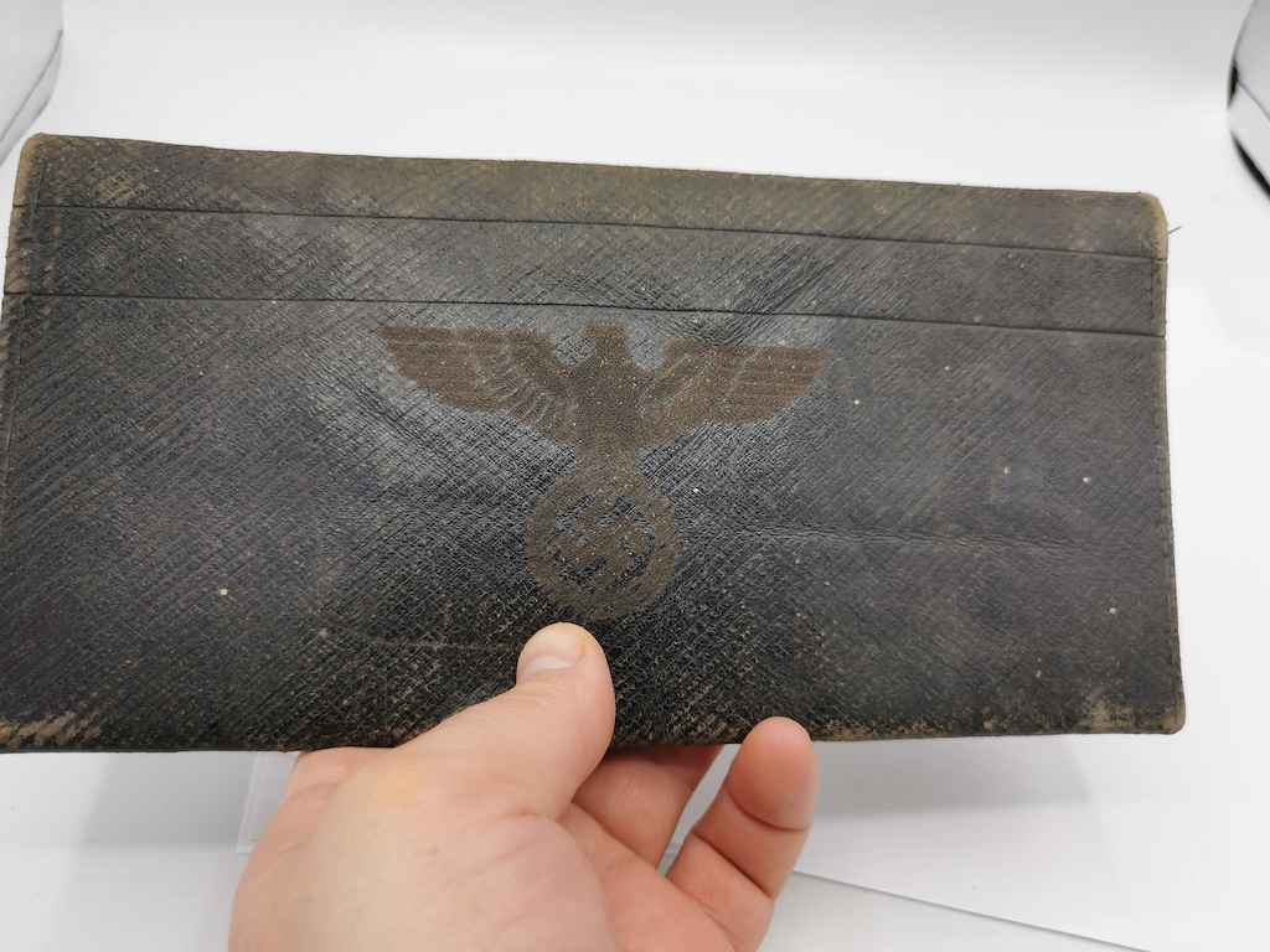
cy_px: 476
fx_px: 1027
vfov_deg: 49.7
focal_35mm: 28
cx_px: 635
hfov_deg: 63.4
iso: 50
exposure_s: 1/652
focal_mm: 5.58
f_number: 1.8
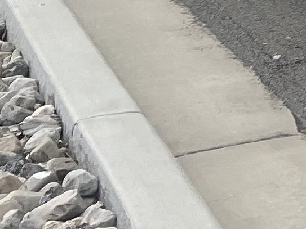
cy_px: -474
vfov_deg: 6.9
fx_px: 1706
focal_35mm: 193
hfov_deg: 7.8
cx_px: 1124
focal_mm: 5.7
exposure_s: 1/3356
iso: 50
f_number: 1.5
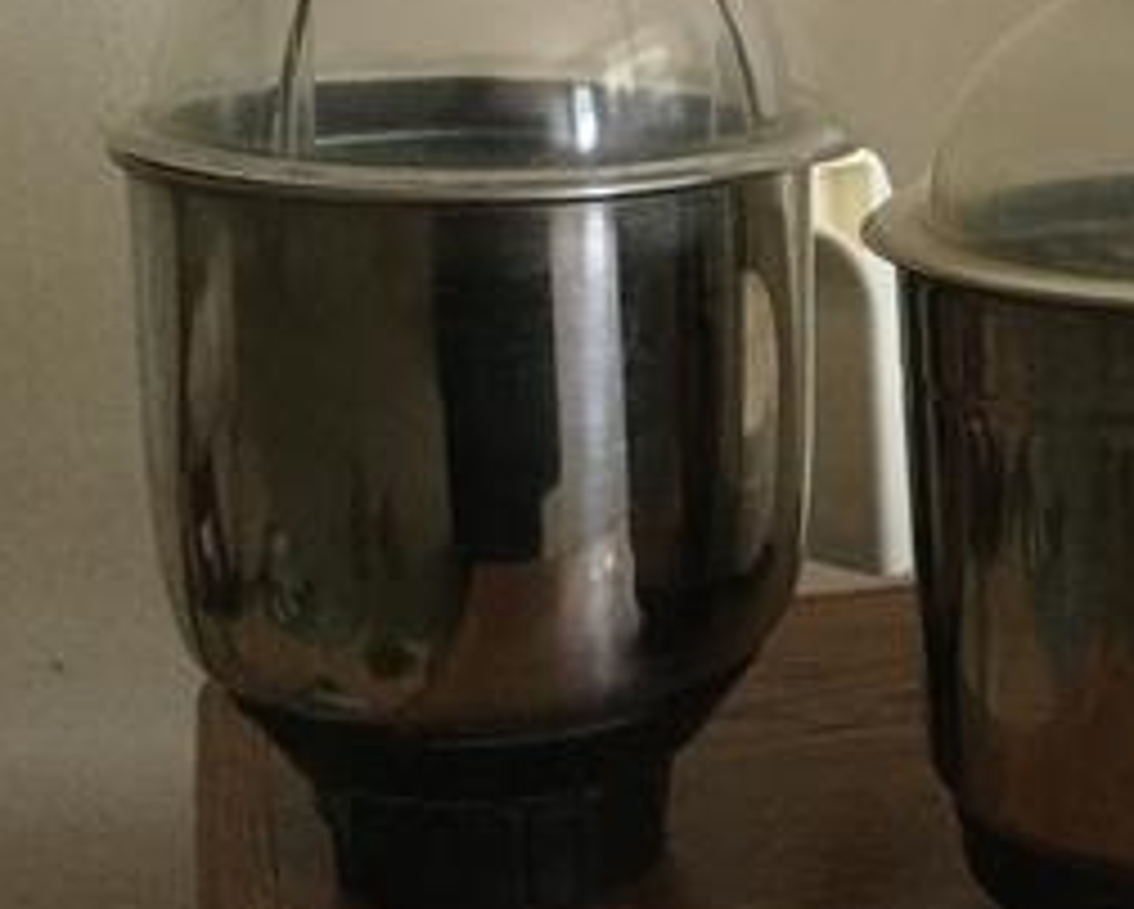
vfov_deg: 21.2
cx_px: 1089
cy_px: 261
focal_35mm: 72
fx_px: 2418
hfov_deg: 25.3
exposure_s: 1/20
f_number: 2.4
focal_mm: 3.3
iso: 200
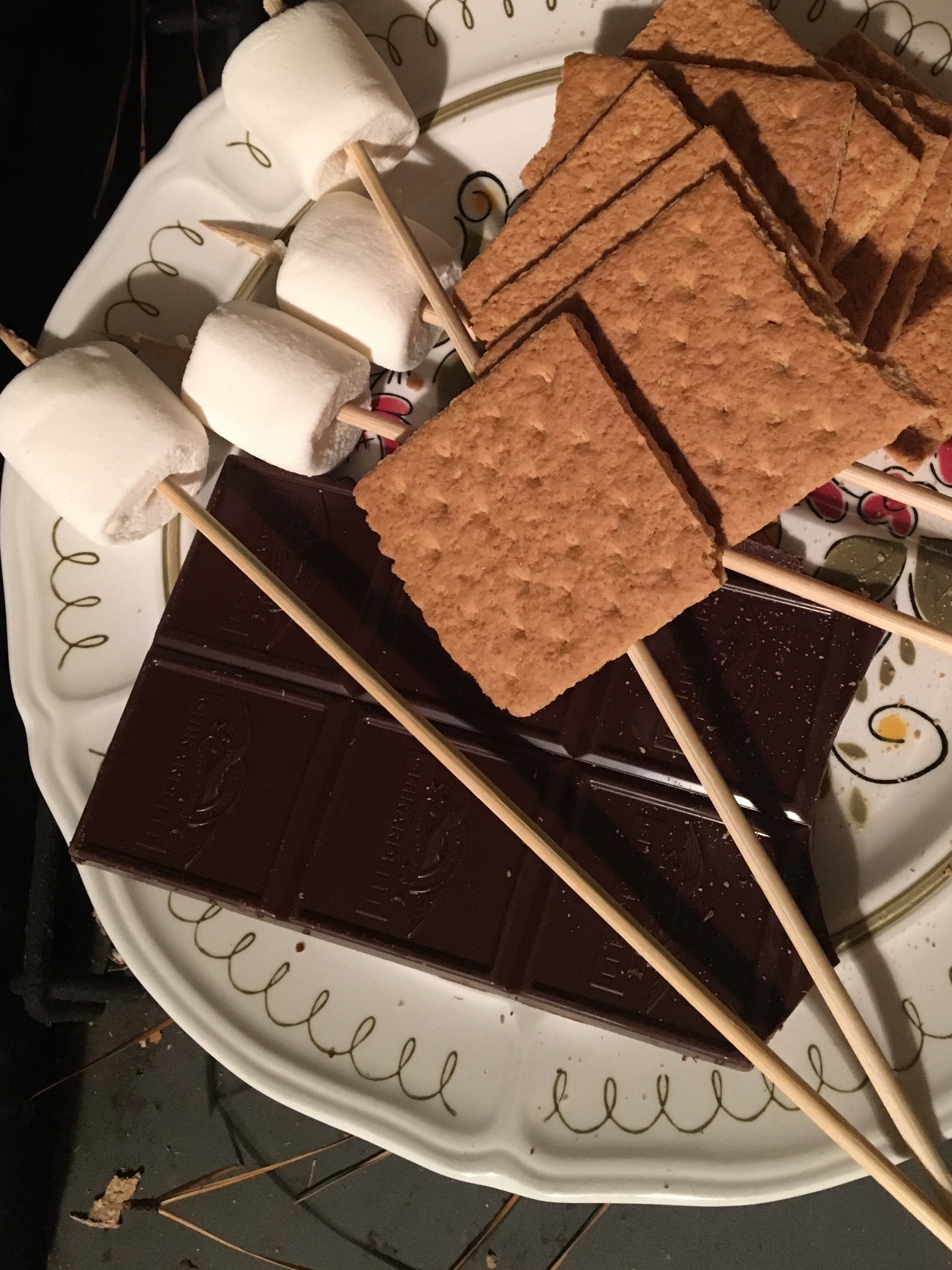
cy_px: 465
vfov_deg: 49.6
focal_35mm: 37
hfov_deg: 38.4
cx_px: 596
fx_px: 1357
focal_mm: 4.15
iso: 400
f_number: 2.2
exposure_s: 1/15
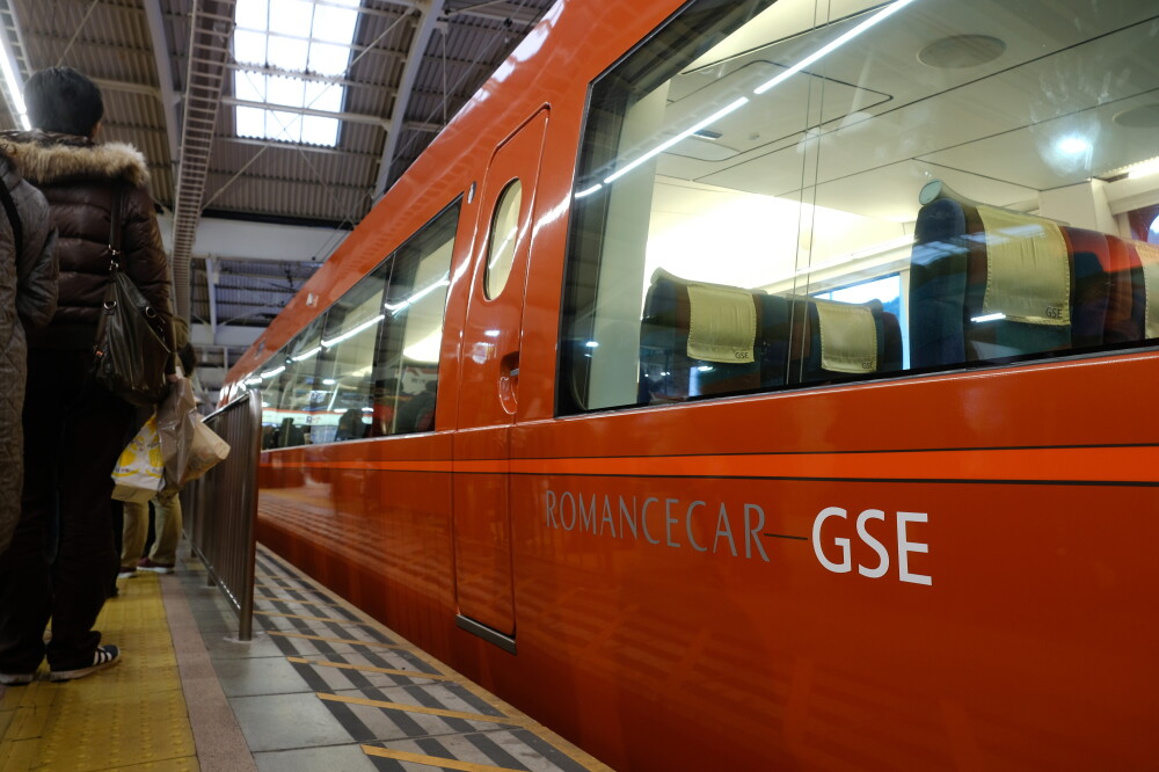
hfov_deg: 67.4
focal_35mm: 27
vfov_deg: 47.9
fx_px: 869
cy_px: 386
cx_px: 580
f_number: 5
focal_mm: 18
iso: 400
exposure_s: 1/10
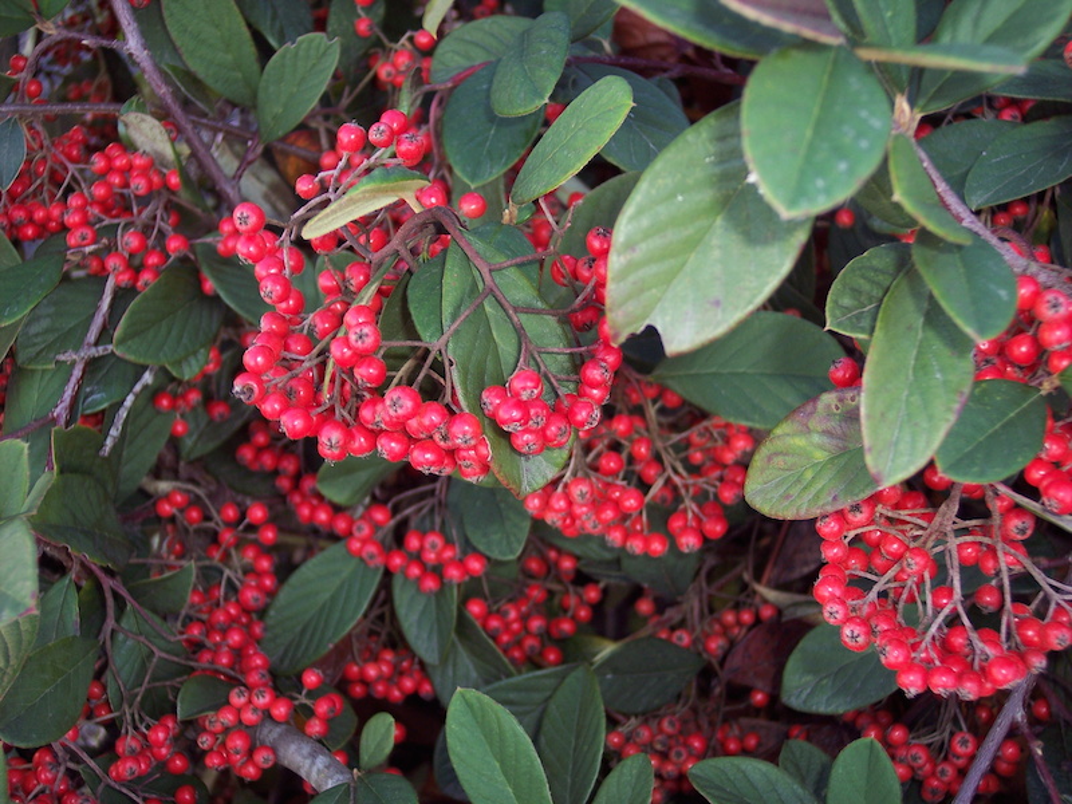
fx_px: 1610
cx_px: 536
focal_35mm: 52
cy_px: 402
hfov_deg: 36.8
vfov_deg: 28.0
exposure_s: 1/60
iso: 100
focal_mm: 10.7
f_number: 3.4
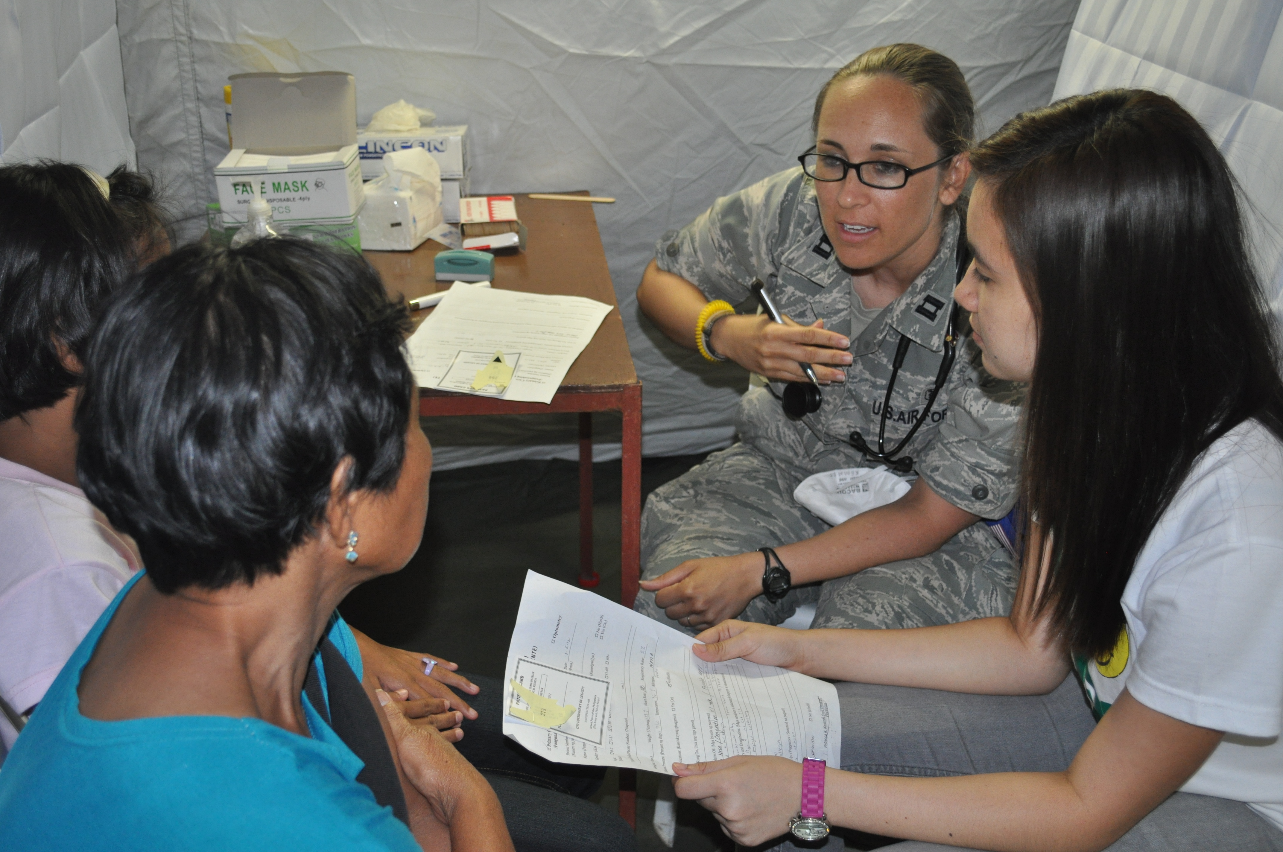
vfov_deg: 34.1
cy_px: 426
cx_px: 642
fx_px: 1388
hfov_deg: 49.6
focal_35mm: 39
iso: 800
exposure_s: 1/60
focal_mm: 26
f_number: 4.2
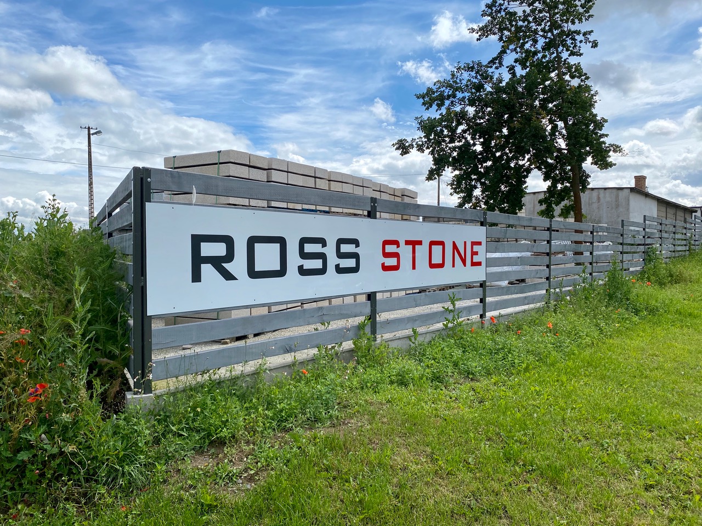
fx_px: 527
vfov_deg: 53.1
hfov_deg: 67.3
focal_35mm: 26
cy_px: 263
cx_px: 351
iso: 32
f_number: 1.8
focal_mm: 4.25
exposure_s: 1/3846
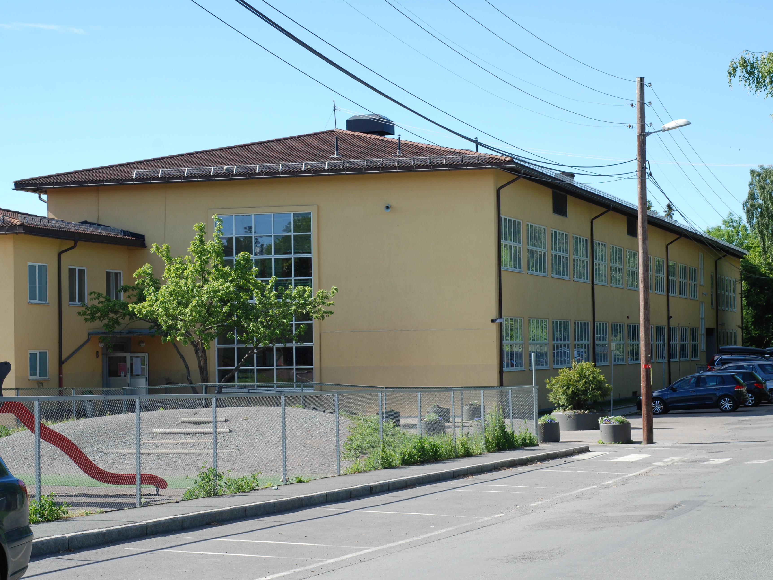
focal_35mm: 81
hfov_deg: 24.1
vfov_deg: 18.2
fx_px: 1809
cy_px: 290
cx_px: 402
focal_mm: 50
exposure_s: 1/250
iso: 200
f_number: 8
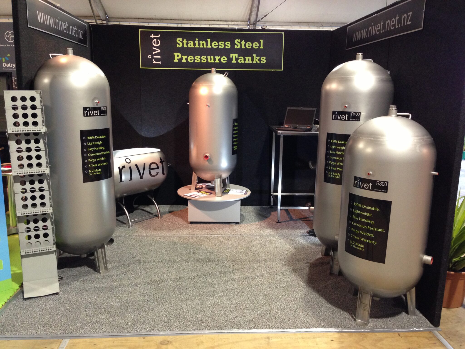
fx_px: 443
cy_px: 174
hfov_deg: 55.4
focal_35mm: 33
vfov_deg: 42.9
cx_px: 232
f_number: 2.4
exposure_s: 1/20
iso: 250
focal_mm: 4.13
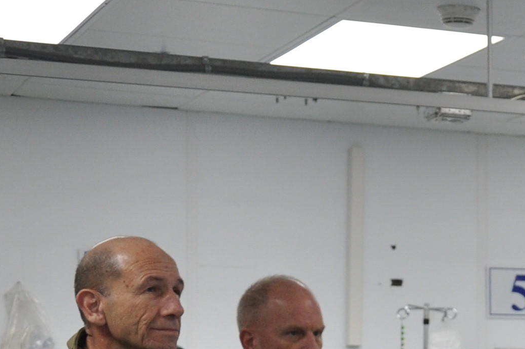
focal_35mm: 136
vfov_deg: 9.9
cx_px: 918
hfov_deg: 13.6
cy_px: 443
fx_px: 1981
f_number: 4
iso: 400
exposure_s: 1/60
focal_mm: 22
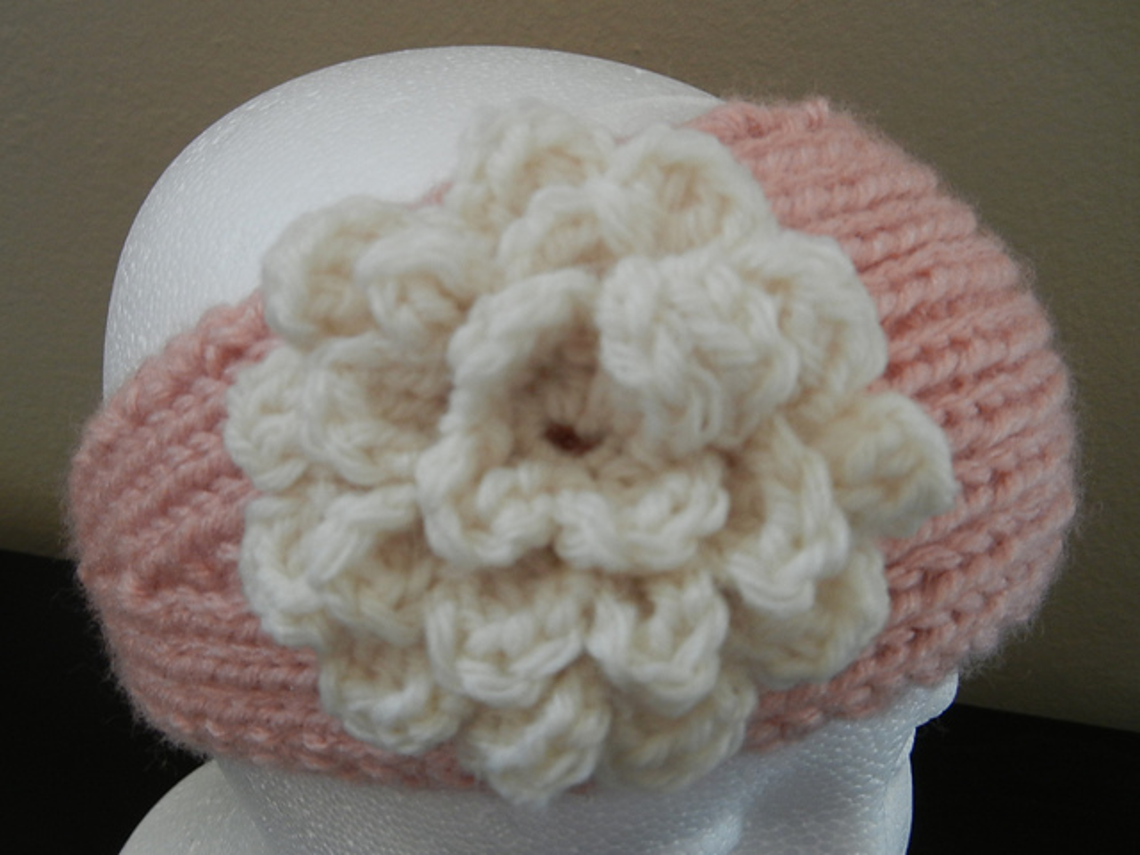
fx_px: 988
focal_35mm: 30
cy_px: 428
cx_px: 570
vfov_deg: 46.8
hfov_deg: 60.0
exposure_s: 1/7.2
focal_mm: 5.4
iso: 200
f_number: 3.5
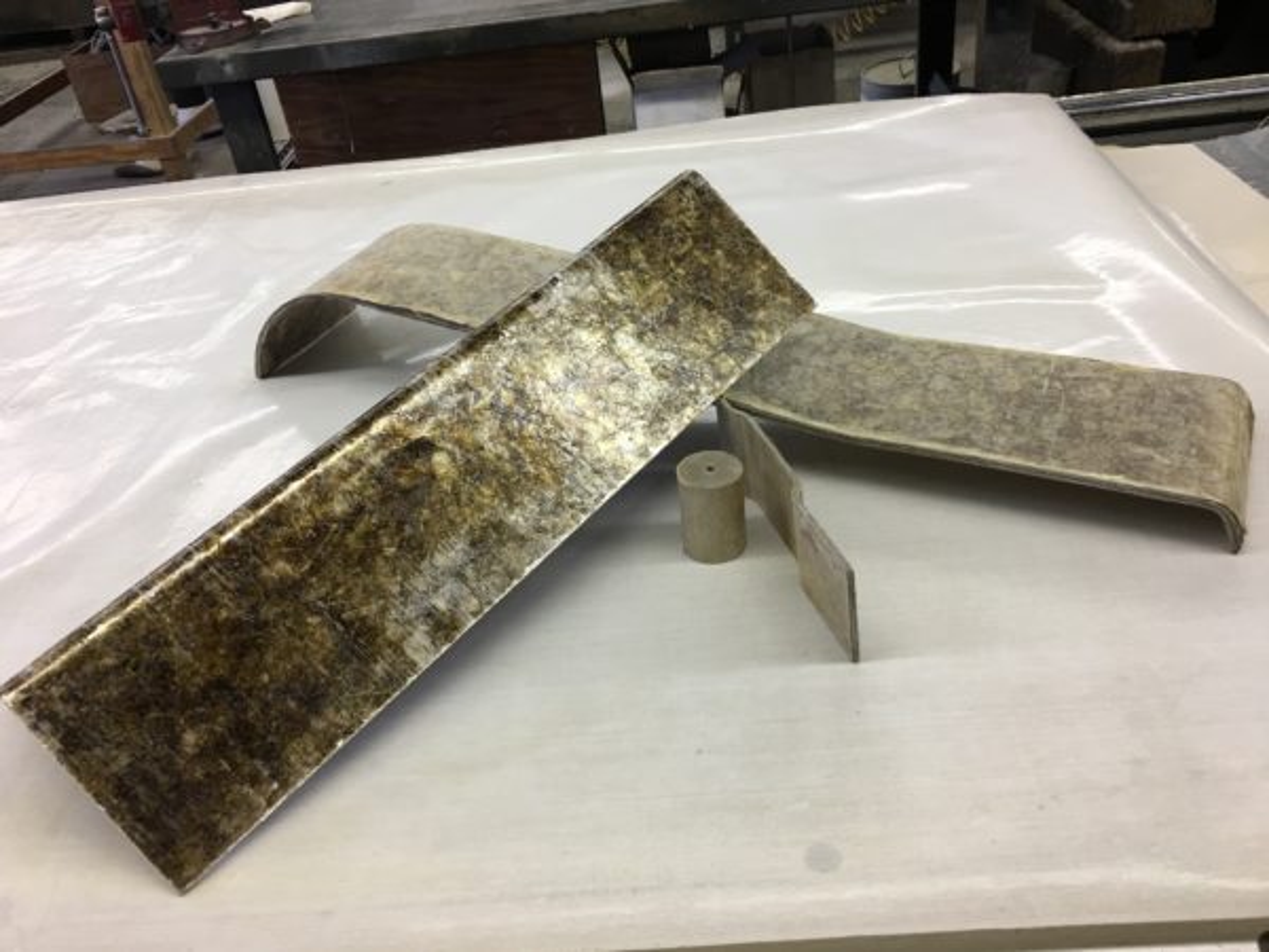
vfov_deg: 48.2
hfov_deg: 61.7
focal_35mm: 29
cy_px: 476
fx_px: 1063
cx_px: 634
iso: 25
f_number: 2.2
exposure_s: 1/15
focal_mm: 4.15
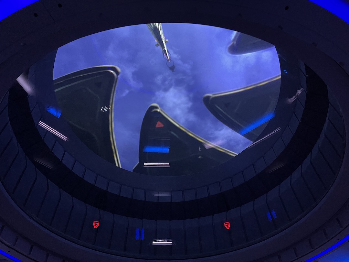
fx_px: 262
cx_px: 174
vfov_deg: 53.1
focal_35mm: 26
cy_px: 131
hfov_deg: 67.3
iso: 800
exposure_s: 1/30
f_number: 1.6
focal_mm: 5.1
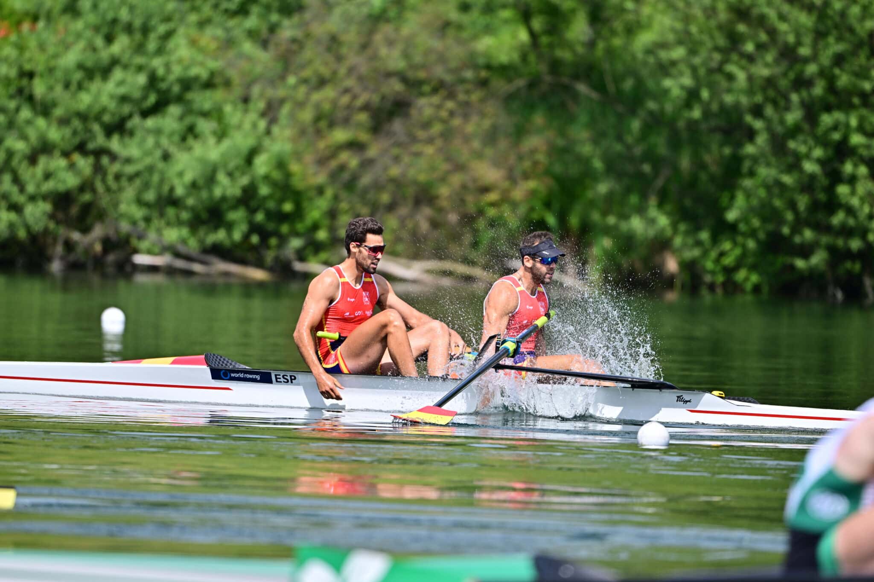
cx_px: 437
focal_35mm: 800
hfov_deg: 2.6
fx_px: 19419
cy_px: 291
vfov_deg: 1.7
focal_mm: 800
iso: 220
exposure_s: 1/1000
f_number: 6.3
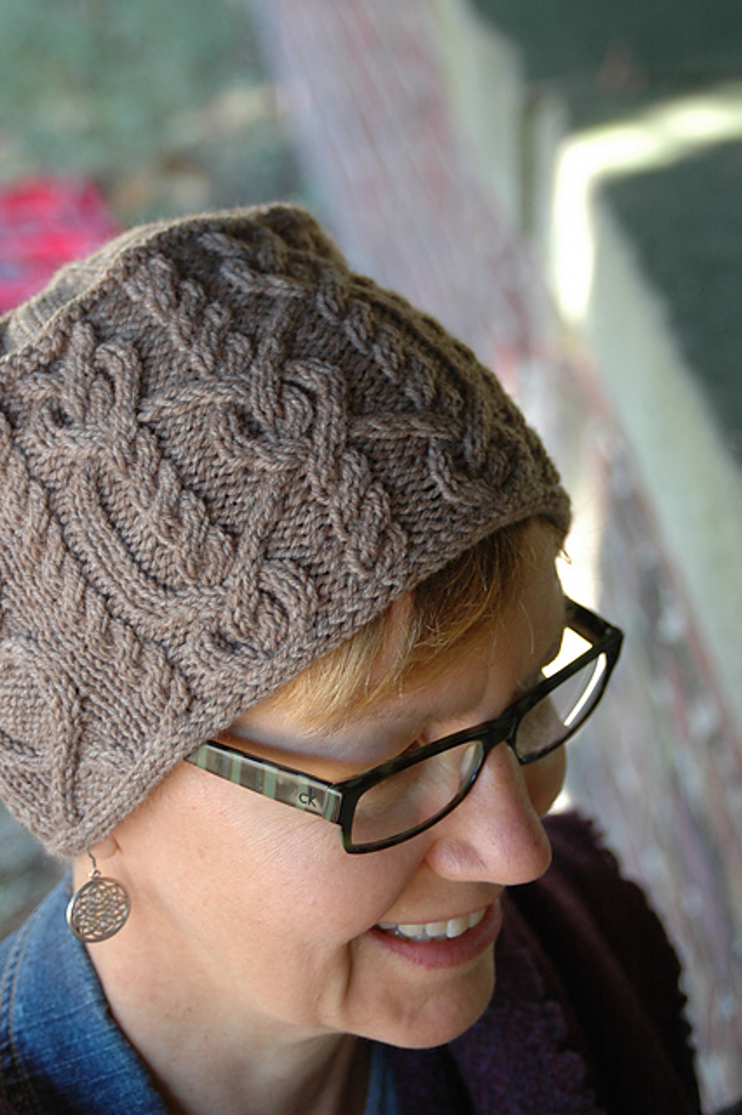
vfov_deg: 26.0
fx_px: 2414
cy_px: 558
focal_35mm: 78
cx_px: 371
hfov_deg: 17.5
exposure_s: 1/50
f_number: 4.2
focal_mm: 52
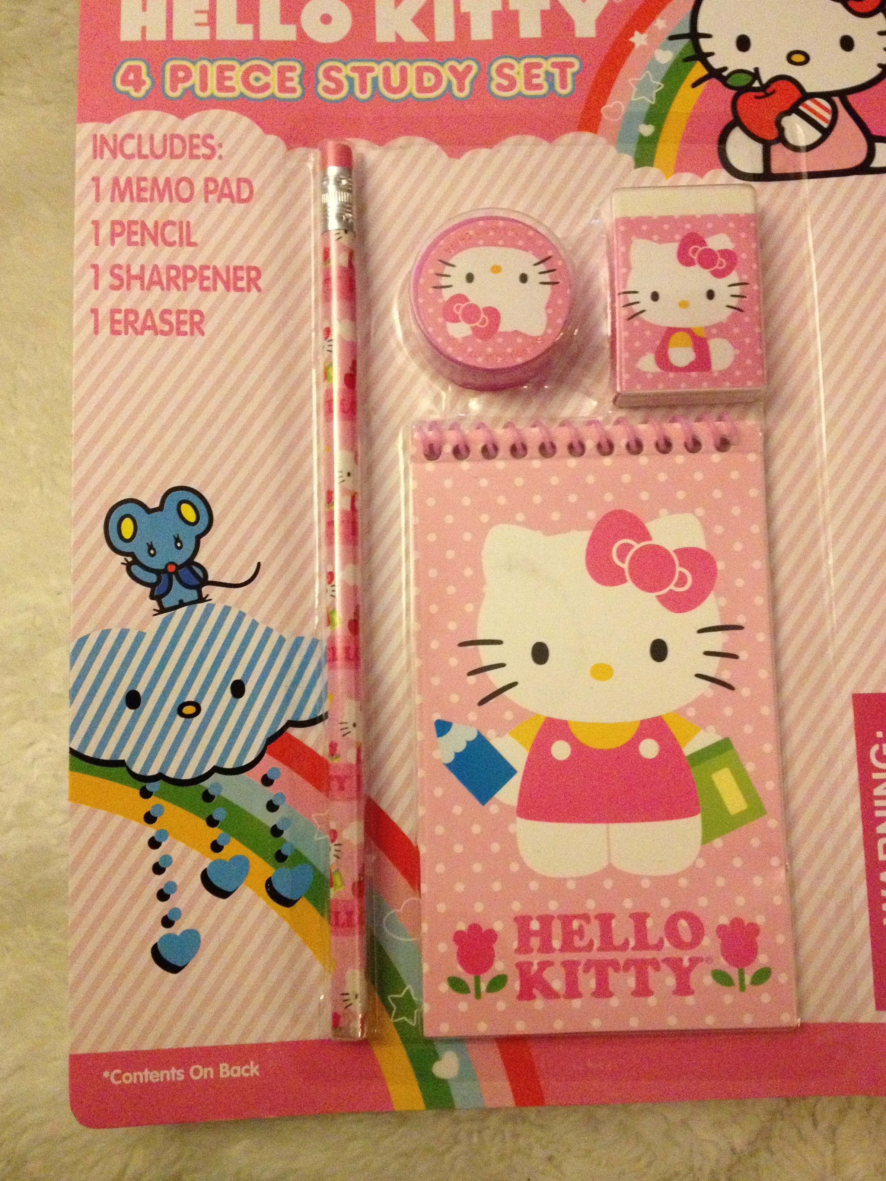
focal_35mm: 36
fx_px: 1228
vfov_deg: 51.3
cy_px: 578
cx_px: 431
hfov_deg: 39.7
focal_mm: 4.28
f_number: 2.4
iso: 640
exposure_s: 1/15
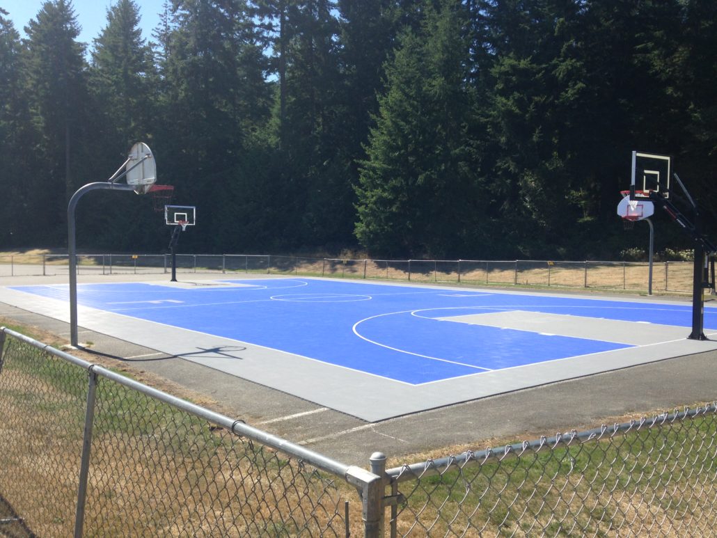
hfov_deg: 55.3
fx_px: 684
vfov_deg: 43.0
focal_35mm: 33
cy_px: 269
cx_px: 358
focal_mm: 4.12
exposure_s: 1/1106
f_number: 2.4
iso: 50
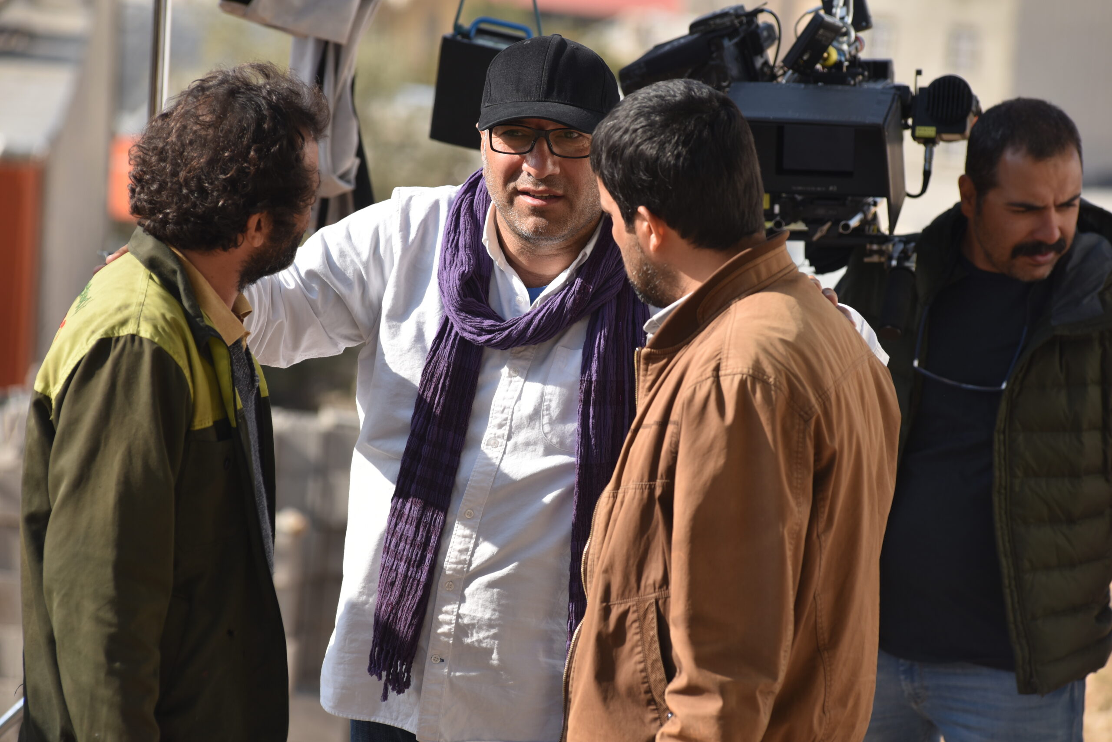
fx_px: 6180
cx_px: 556
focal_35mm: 200
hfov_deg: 10.3
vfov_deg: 6.9
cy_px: 371
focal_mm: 200
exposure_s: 1/500
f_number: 8
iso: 200
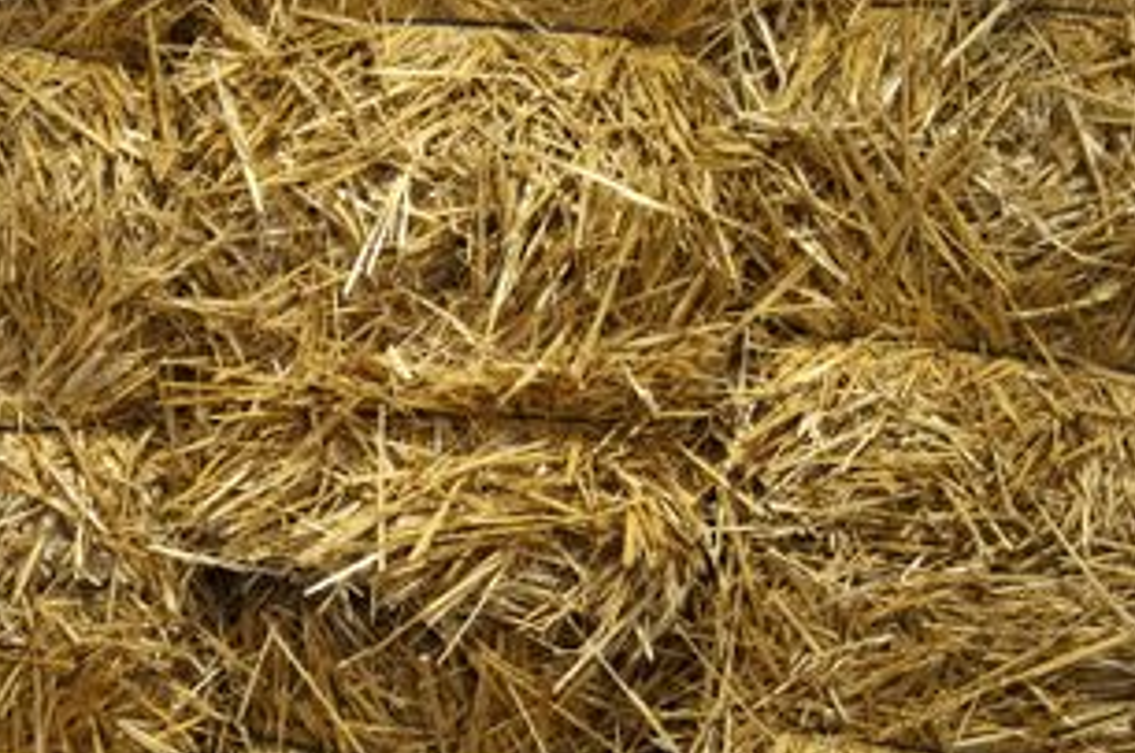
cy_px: 313
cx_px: 456
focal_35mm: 80
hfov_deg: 25.4
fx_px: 2518
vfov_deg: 17.0
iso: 500
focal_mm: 34
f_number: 4.2
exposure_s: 1/60
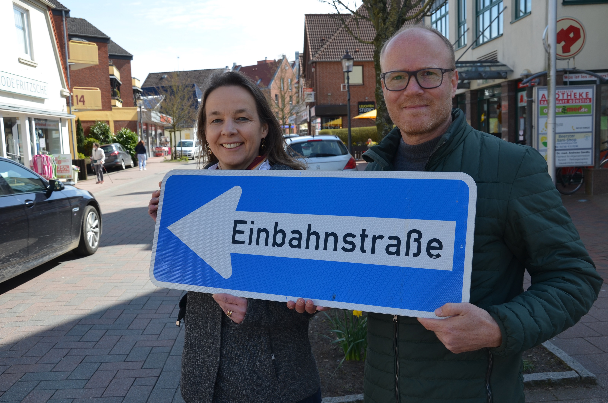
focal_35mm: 38
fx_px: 632
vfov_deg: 35.3
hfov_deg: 51.4
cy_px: 202
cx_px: 304
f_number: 8
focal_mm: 25
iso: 180
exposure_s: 1/250
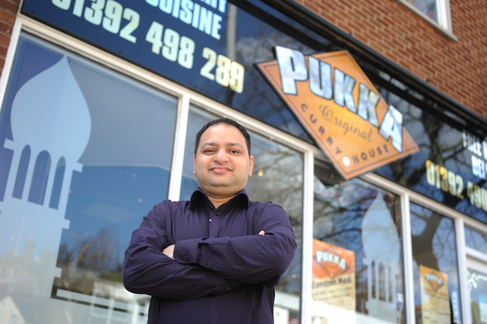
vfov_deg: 29.8
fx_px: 608
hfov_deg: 43.6
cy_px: 162
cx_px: 244
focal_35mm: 45
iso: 100
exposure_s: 1/250
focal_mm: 45
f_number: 3.3
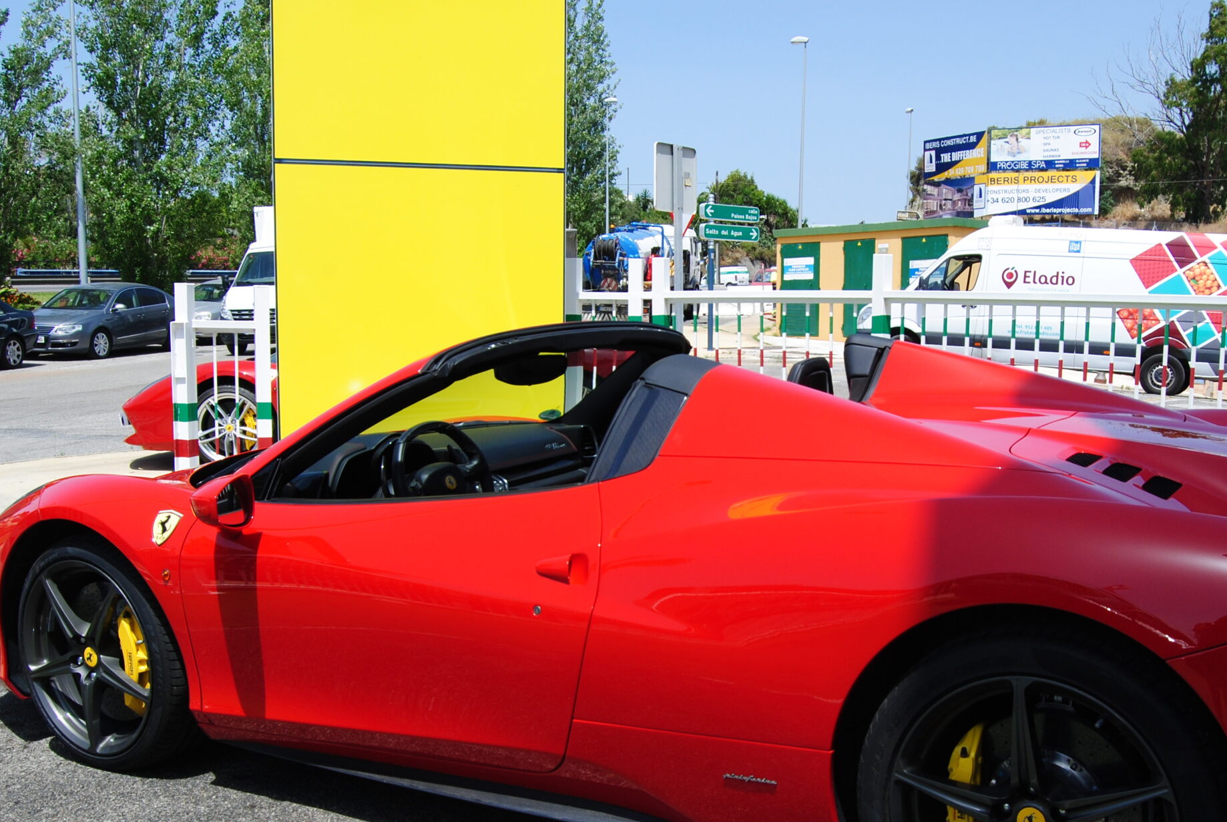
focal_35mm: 40
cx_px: 748
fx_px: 1355
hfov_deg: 48.4
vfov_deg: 33.4
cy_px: 548
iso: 180
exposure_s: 1/250
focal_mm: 19
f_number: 10
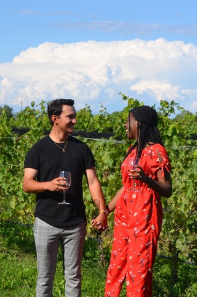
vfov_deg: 19.7
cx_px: 118
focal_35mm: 104
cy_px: 148
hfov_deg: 13.1
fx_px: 855
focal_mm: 46
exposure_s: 1/250
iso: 100
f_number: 8
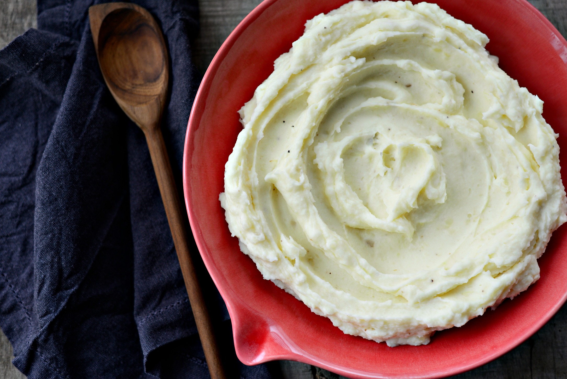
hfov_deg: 39.6
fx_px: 788
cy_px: 190
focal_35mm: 50
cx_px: 284
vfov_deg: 27.0
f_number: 3.2
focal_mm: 50
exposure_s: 1/100
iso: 320
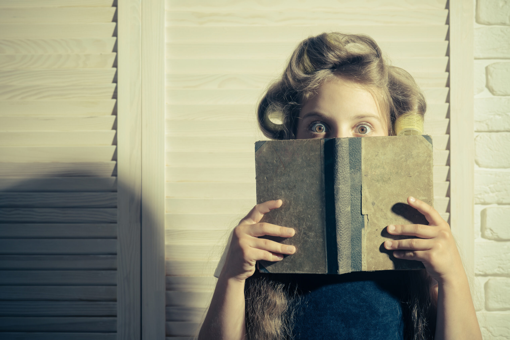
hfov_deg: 23.9
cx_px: 255
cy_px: 170
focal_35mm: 85
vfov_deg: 16.1
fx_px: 1205
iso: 100
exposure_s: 1/160
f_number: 10
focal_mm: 85
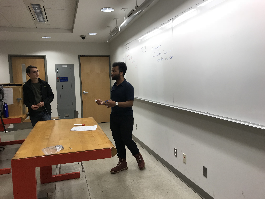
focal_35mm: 28
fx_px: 214
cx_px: 132
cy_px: 100
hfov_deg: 63.4
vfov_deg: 49.7
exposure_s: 1/40
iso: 25
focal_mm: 3.99
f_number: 1.8
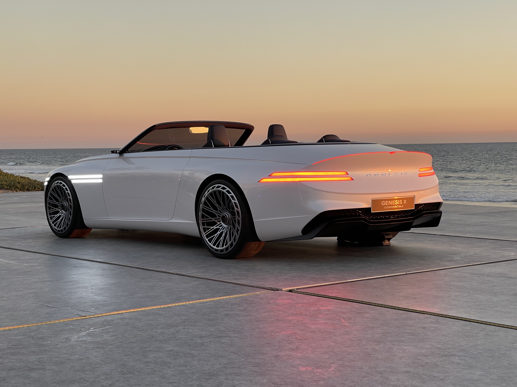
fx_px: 956
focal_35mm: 64
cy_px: 194
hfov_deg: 30.3
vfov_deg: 22.9
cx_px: 258
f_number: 2.2
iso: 32
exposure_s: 1/147
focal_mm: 7.5
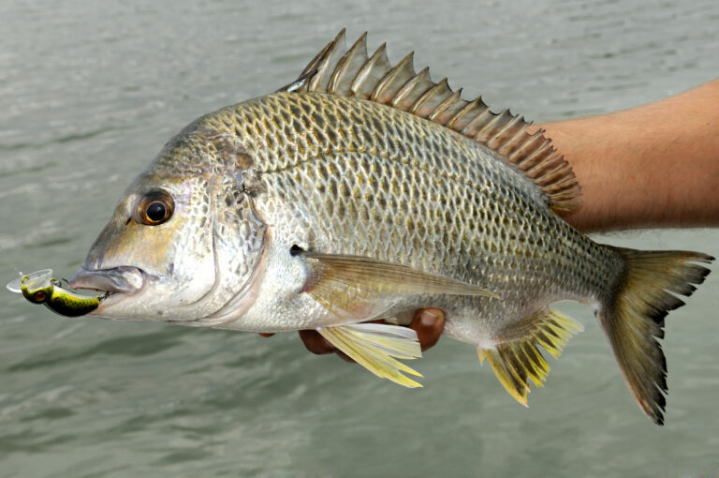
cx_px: 360
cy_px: 239
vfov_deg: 28.0
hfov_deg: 41.2
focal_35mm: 48
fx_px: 957
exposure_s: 1/200
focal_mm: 32
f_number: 11
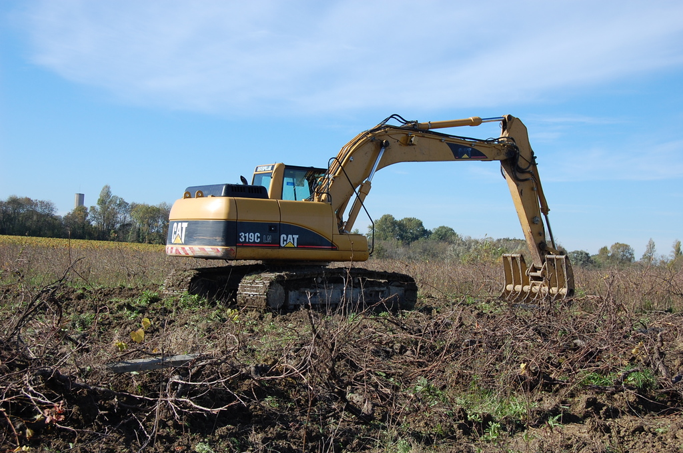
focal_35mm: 57
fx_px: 1080
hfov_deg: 35.1
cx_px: 342
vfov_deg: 23.7
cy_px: 226
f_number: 9
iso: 200
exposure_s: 1/320
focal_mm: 38
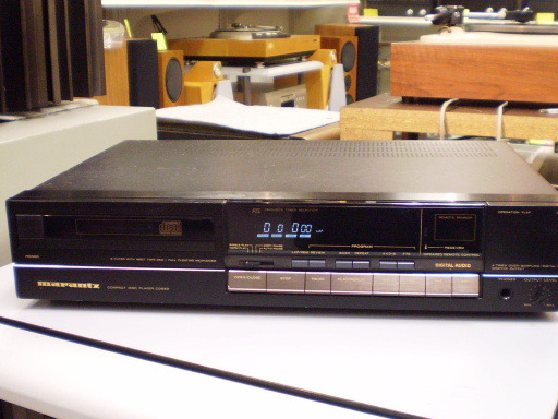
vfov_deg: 32.2
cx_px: 295
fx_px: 725
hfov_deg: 42.1
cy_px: 227
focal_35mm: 45
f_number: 3.1
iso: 400
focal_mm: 6.3
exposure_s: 1/30
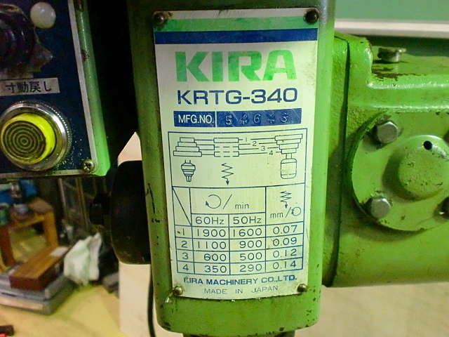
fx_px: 454
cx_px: 224
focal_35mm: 35
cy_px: 168
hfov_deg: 52.6
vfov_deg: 40.7
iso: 640
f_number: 3.1
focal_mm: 6.3
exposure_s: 1/60
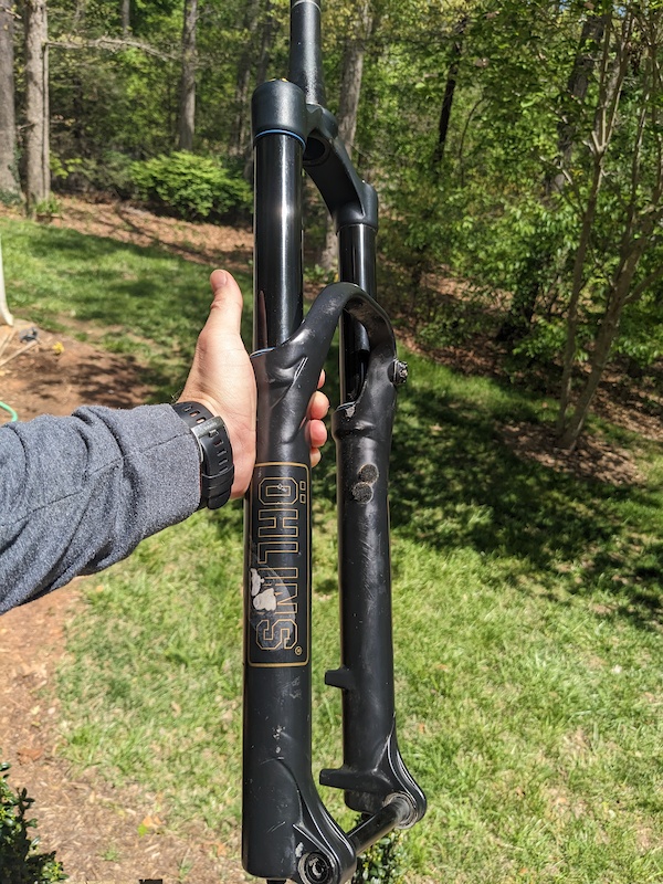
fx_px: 690
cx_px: 332
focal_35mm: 27
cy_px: 442
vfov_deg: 65.3
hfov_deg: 51.4
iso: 59
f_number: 1.73
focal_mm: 4.38
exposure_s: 1/2611
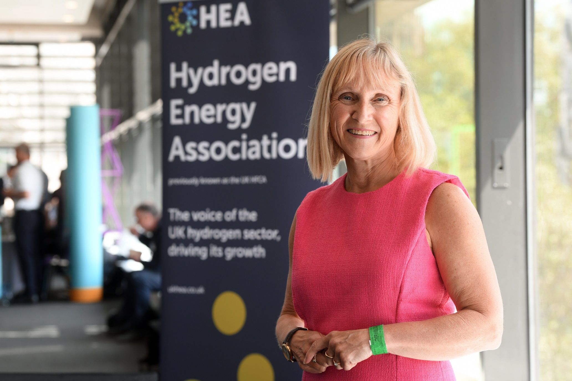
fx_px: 1366
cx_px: 286
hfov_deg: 23.6
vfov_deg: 15.9
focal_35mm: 86
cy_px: 190
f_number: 5.6
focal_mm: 86
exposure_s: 1/200
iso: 500
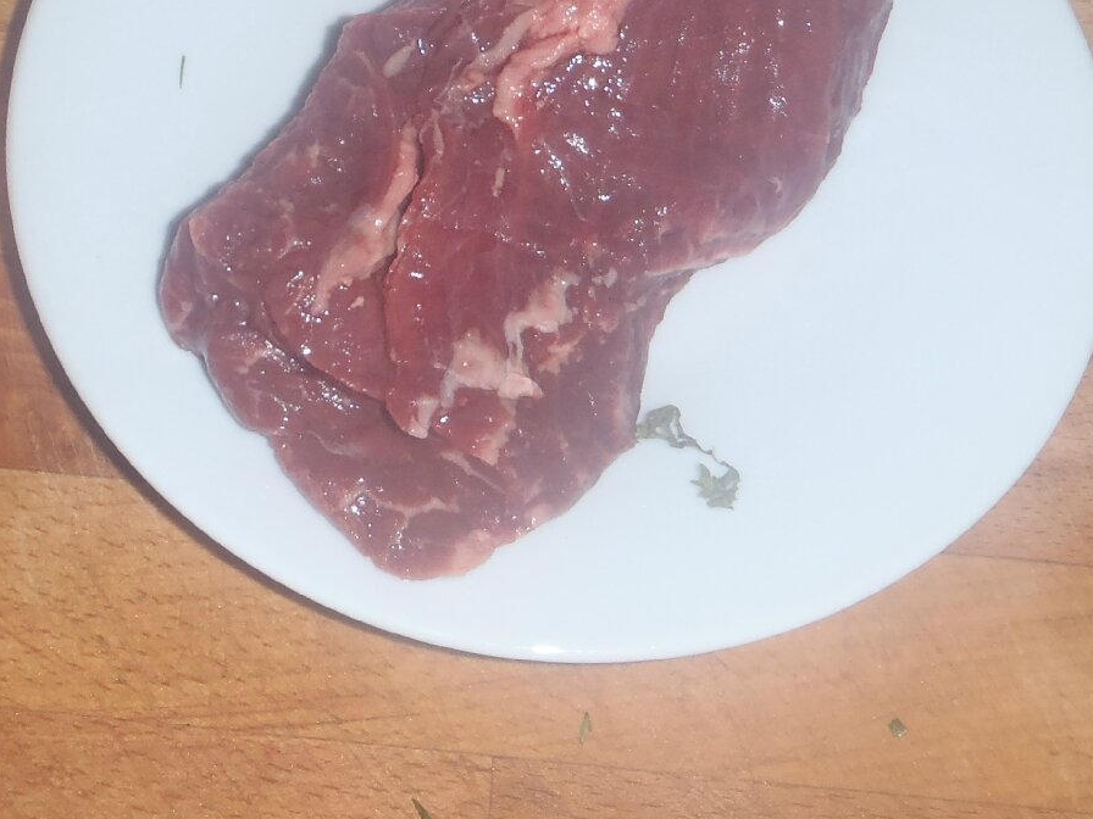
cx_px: 324
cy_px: -40
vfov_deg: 21.9
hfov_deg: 29.9
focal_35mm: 64
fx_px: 2021
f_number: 3.5
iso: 100
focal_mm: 5
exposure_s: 1/30
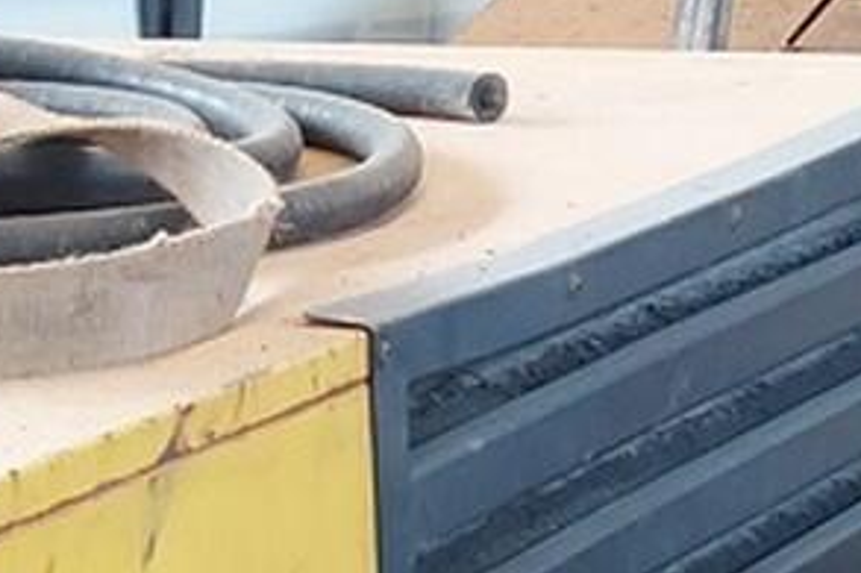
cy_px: 1383
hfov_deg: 15.3
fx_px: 3059
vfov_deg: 9.5
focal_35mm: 128
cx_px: -238
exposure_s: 1/50
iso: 250
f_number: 1.8
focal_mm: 5.23
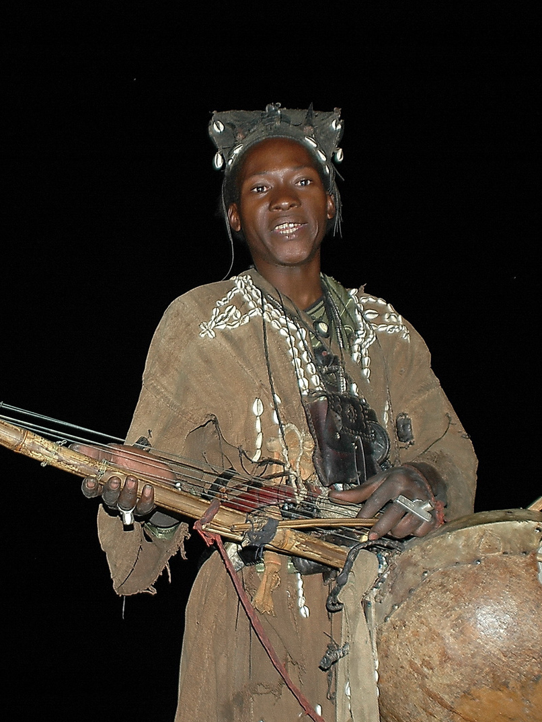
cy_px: 362
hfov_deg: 23.8
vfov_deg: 31.7
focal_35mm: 61
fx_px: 1273
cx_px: 133
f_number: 3.5
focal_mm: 28
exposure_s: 1/60
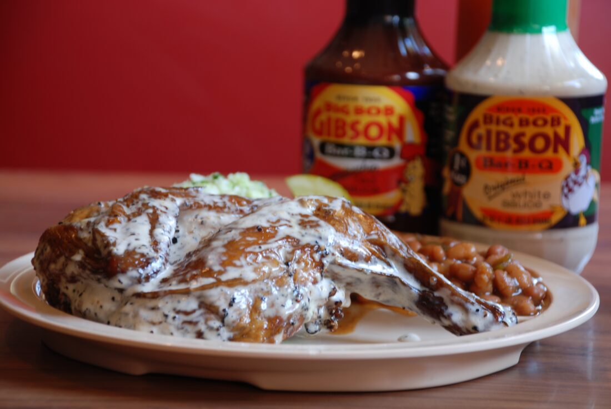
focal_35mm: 120
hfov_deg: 17.0
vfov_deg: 11.5
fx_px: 2039
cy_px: 204
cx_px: 306
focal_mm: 80
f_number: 5.6
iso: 100
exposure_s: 1/6
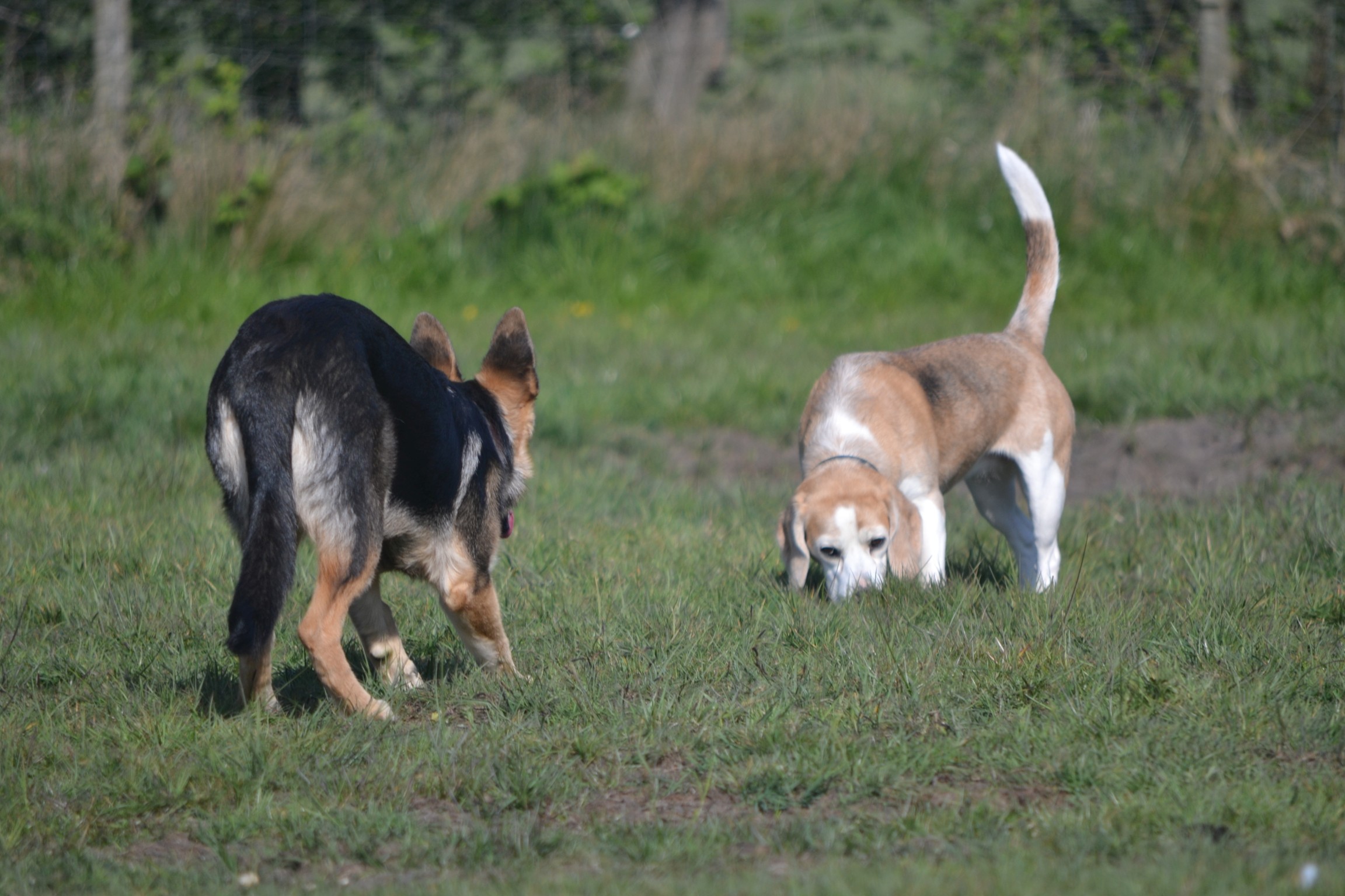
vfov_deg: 3.1
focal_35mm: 450
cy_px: 448
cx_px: 672
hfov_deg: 4.6
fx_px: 16811
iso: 200
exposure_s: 1/250
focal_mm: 300
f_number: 5.6
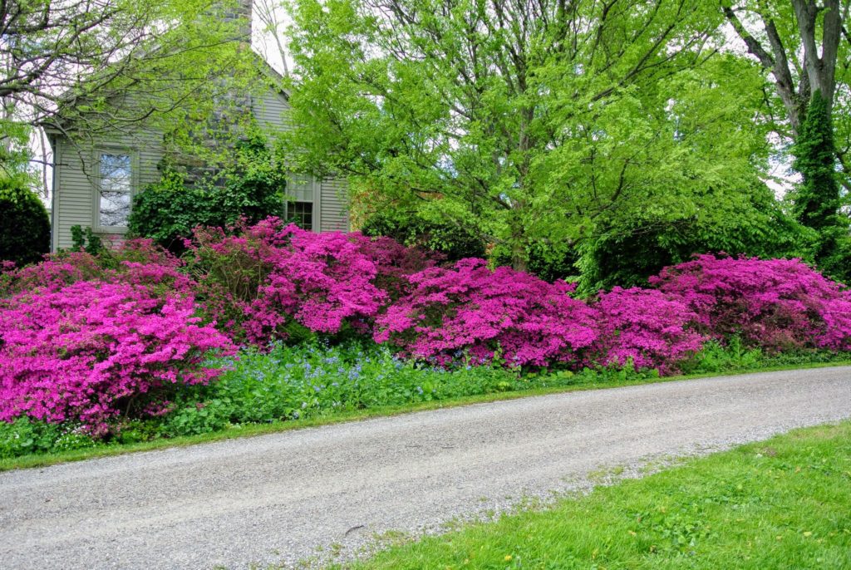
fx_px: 734
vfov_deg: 42.5
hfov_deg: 60.2
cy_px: 285
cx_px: 426
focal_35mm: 31
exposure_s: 1/160
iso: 100
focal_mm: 11.8
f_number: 3.8
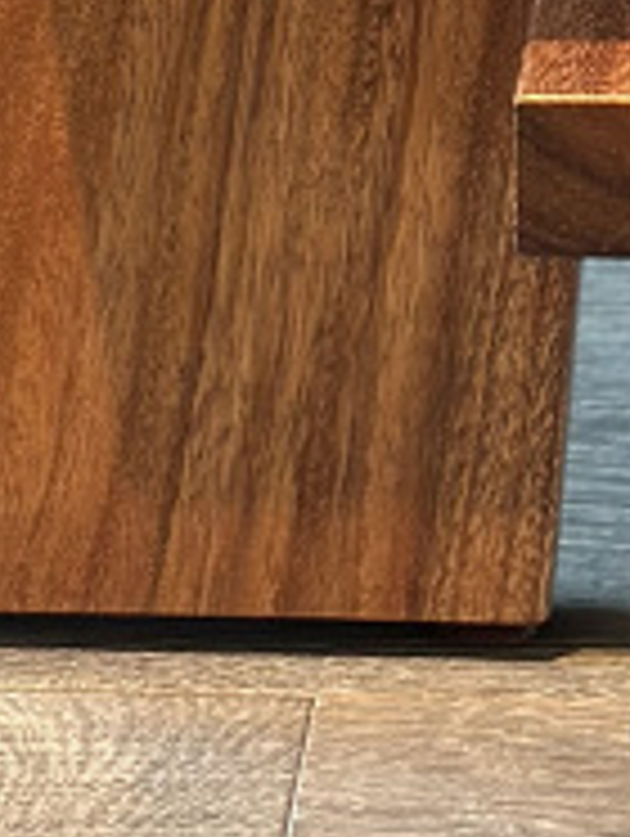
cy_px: -551
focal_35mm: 230
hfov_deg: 6.5
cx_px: 432
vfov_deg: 8.3
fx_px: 5568
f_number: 1.78
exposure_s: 1/40
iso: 400
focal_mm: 6.86
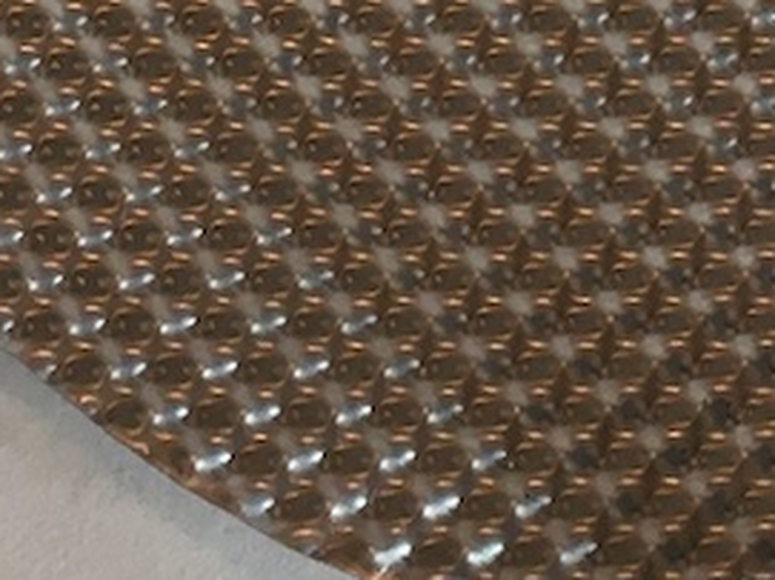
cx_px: 887
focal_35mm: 182
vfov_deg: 7.8
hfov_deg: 10.7
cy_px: -541
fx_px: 4073
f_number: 2.2
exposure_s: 1/30
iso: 50
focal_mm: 4.15
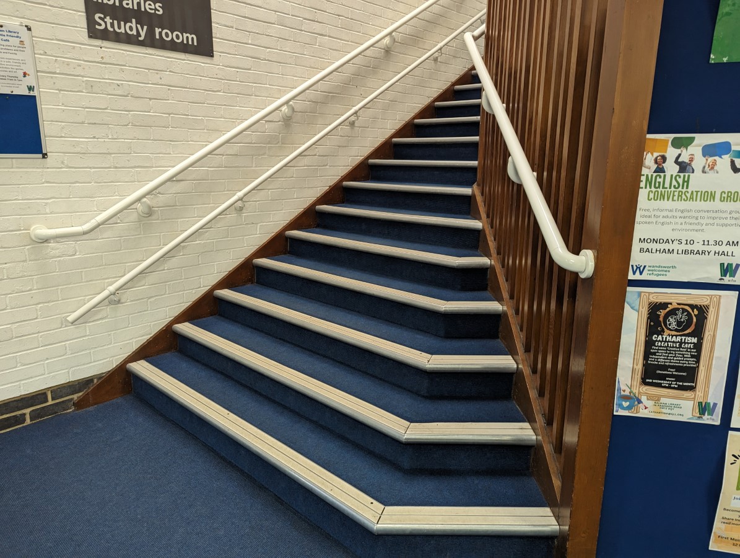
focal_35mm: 24
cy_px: 279
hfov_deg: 71.5
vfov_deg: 56.9
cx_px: 370
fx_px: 514
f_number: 1.85
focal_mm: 6.81
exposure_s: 1/33.3
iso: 248
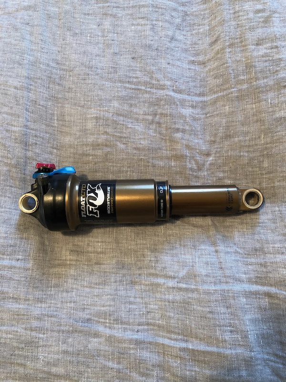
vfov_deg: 63.4
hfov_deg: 49.7
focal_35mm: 28
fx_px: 308
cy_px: 191
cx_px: 143
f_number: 1.8
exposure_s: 1/13
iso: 100
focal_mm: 4
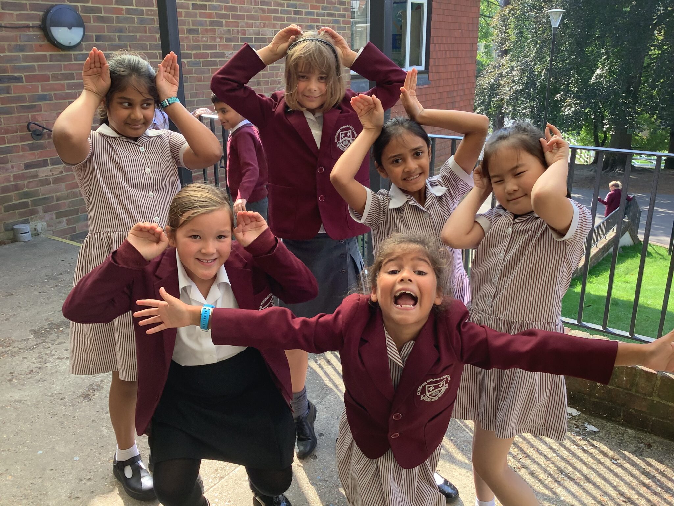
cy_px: 253
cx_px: 337
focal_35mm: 31
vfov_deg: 45.4
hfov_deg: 58.4
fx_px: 604
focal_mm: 3.3
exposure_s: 1/100
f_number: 2.4
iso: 25
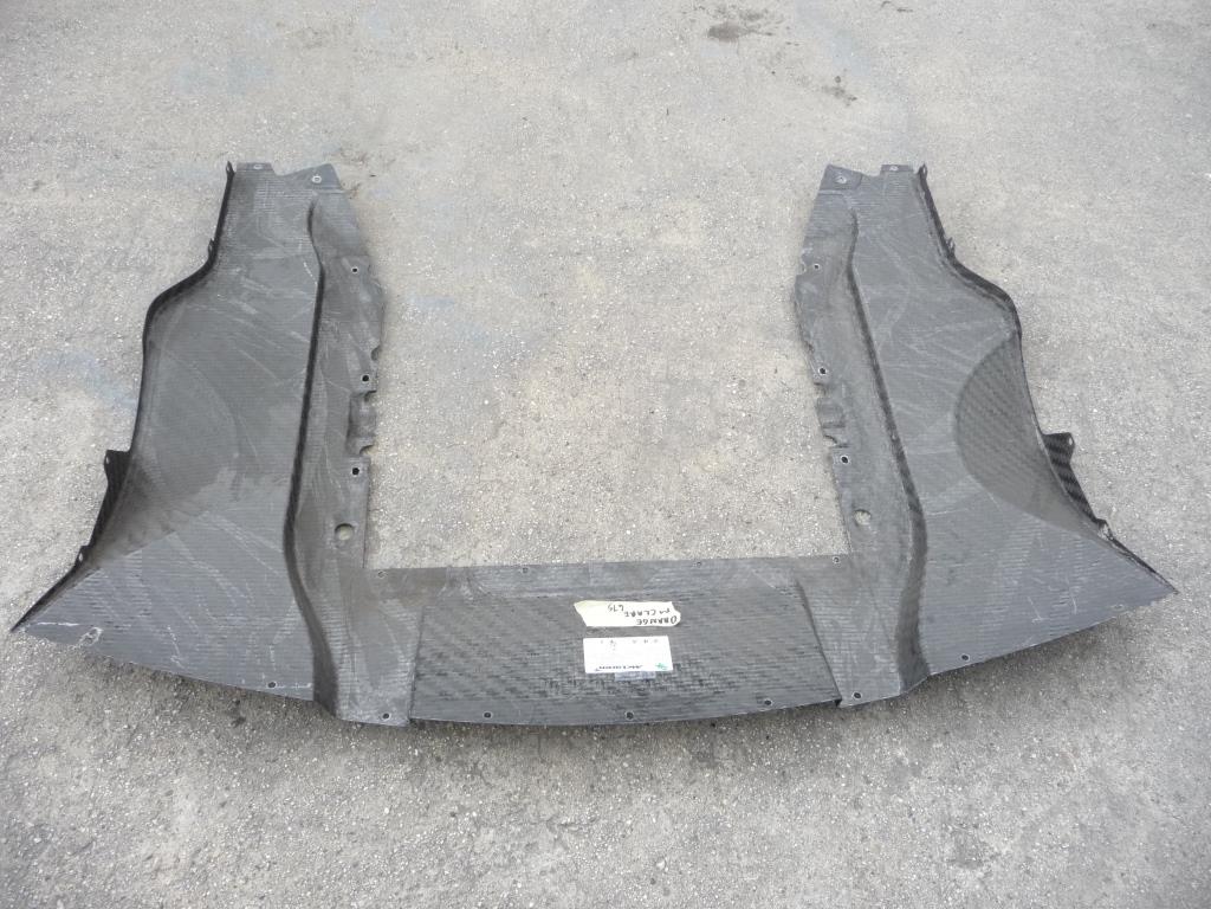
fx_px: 980
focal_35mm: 28
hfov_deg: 63.4
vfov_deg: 49.7
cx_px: 606
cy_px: 454
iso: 100
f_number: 3.3
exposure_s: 1/60
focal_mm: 4.7
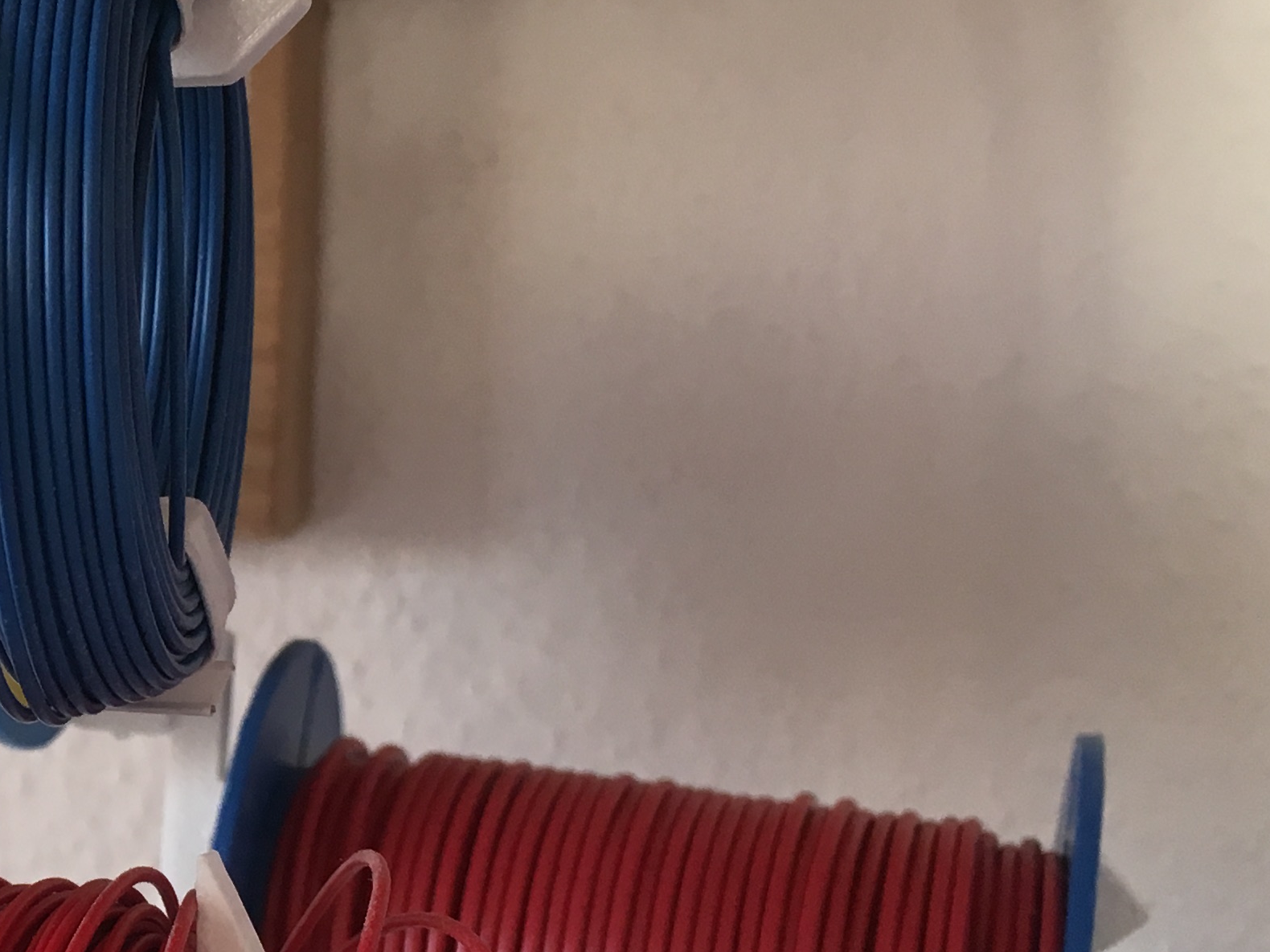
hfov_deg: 24.3
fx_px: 2715
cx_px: -191
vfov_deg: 19.8
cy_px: 619
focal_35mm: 74
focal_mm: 4.15
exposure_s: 1/33
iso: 40
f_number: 2.2
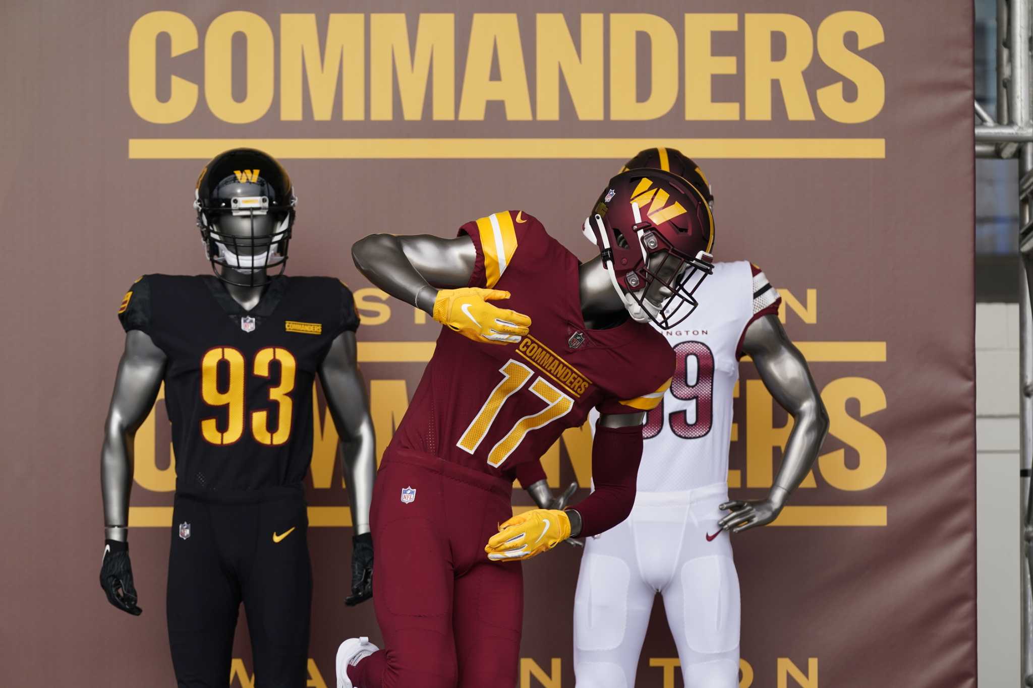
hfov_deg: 9.8
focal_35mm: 211
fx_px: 6054
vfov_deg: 6.5
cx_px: 516
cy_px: 344
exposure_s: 1/500
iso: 320
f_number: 5.6
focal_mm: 211
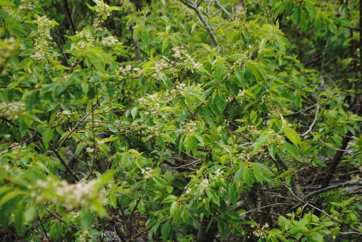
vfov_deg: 19.8
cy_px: 121
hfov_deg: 29.2
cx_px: 181
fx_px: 695
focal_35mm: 69
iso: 100
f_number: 6.3
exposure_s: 1/160
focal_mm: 46
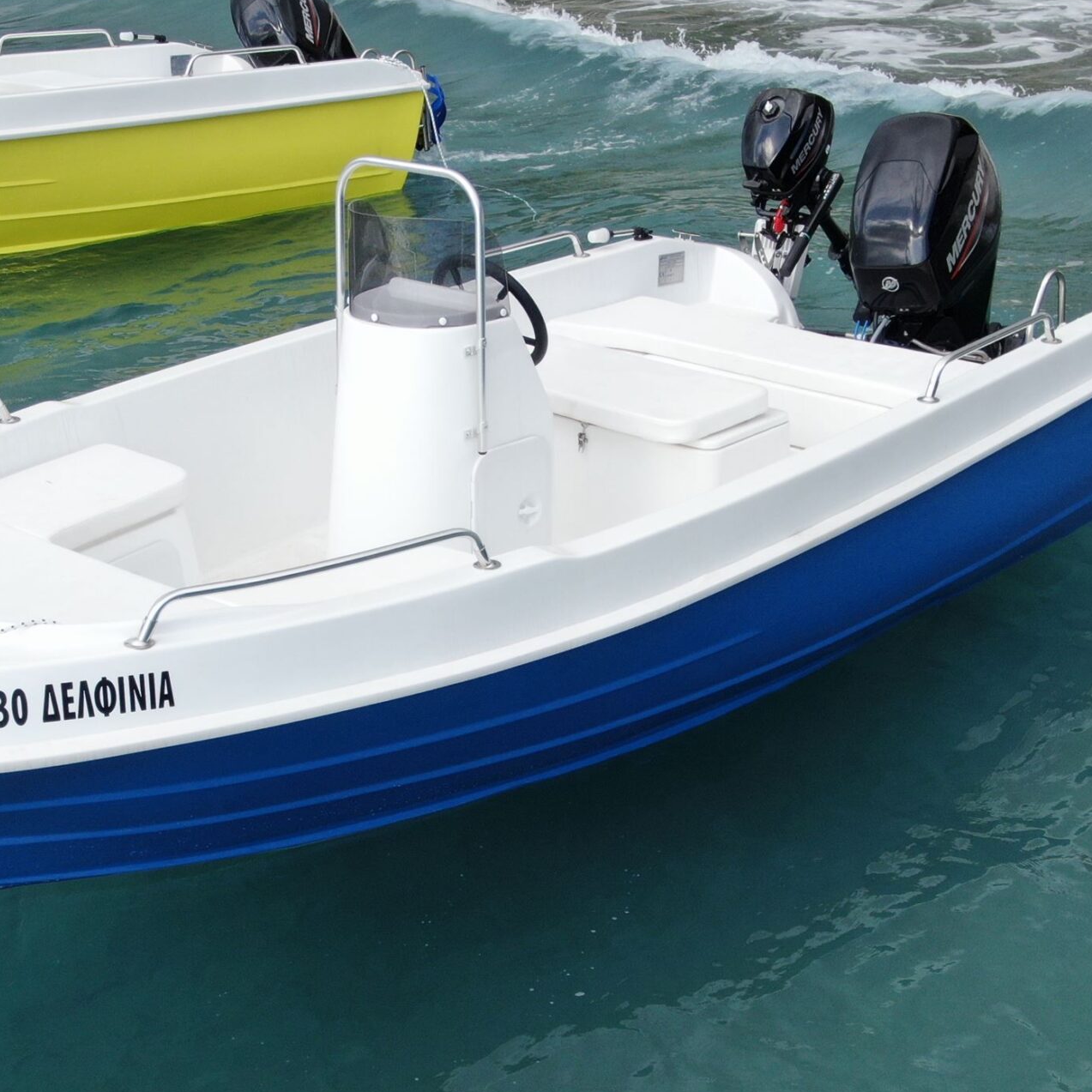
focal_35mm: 64
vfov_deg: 26.8
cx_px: 479
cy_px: 665
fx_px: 2284
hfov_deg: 26.9
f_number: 3.3
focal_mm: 6.08
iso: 100
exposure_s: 1/500
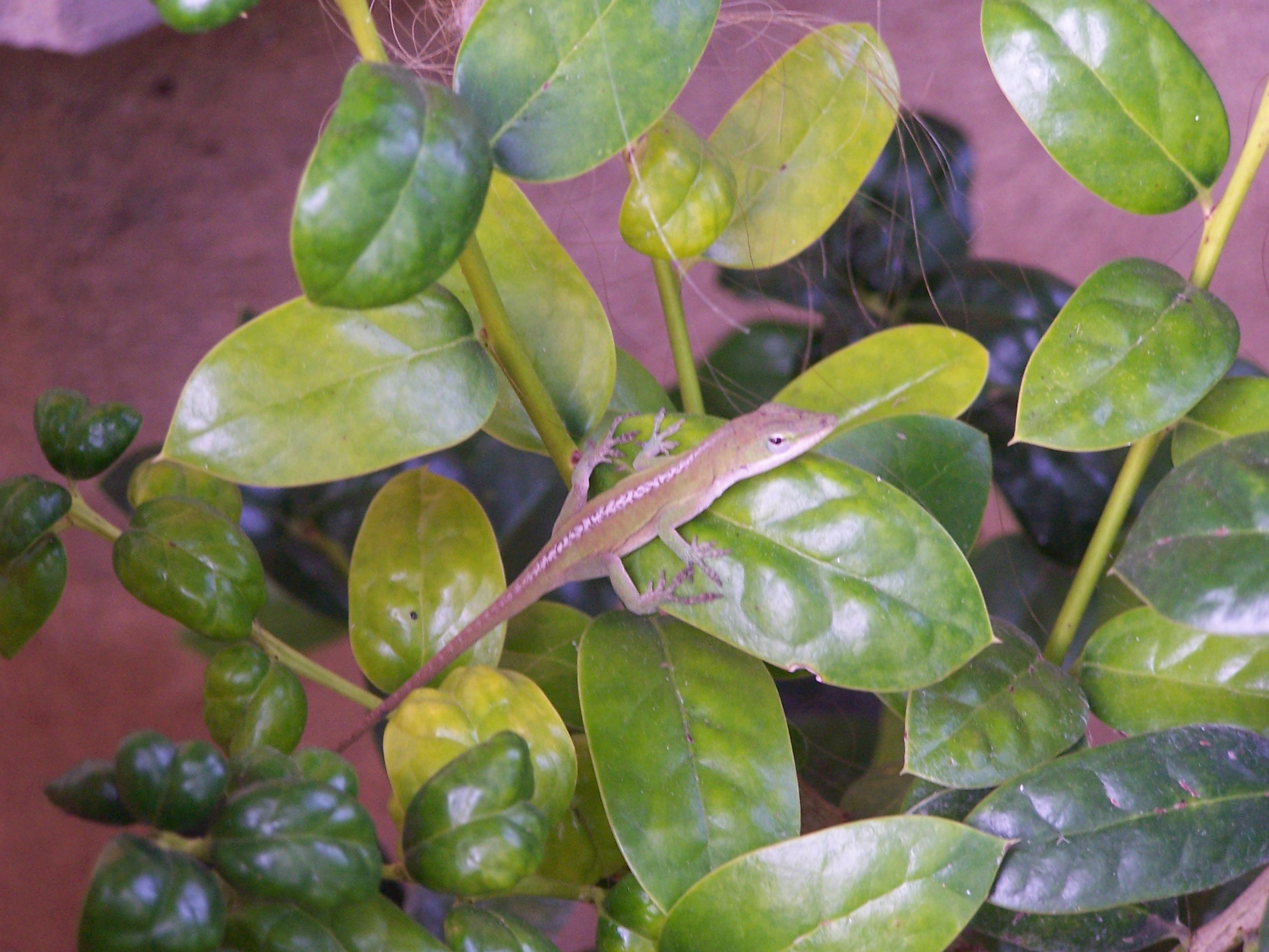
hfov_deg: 10.5
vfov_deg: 7.9
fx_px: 6929
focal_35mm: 189
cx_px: 634
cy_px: 476
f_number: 3.2
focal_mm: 31.3
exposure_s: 1/90
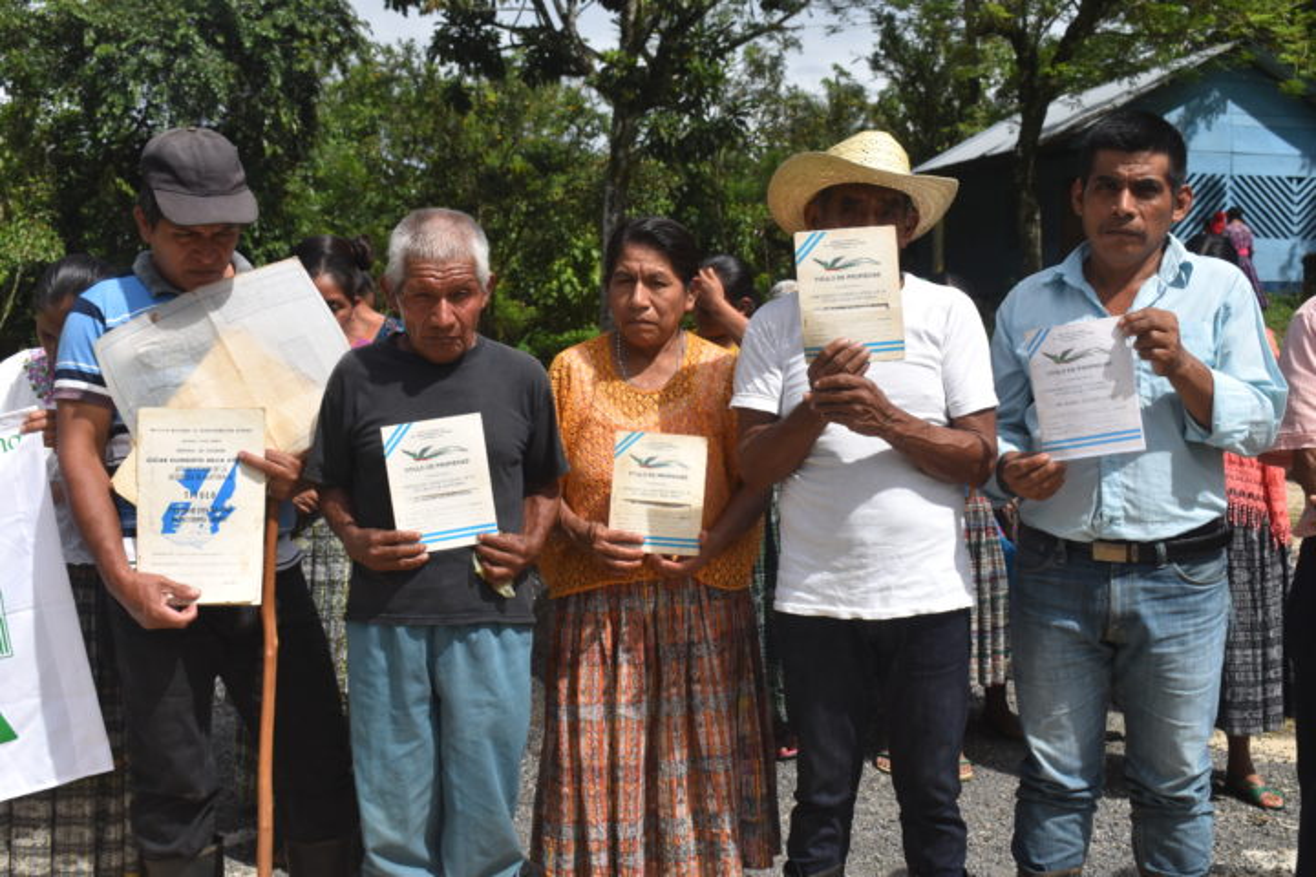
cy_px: 438
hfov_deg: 45.0
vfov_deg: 30.8
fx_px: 1590
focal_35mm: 44
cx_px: 658
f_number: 7.1
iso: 400
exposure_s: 1/2000
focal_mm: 29
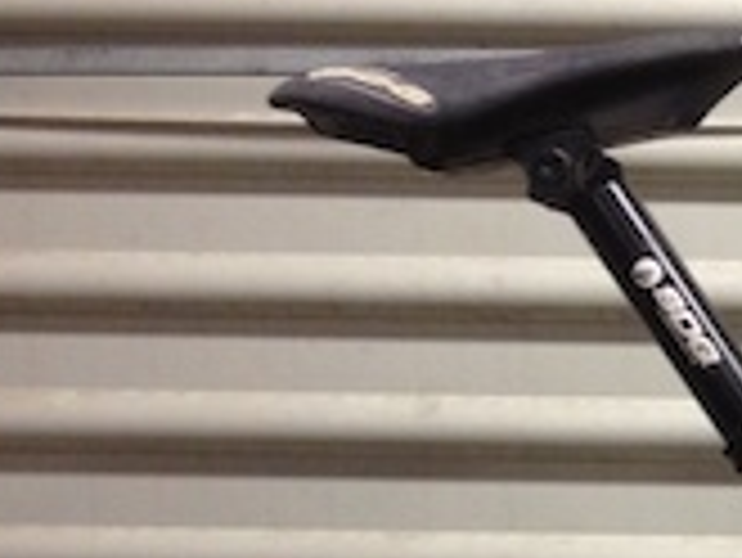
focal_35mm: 170
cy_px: 922
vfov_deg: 8.5
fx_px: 3647
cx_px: 1228
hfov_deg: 11.0
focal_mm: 4.28
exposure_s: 1/20
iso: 64
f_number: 2.4
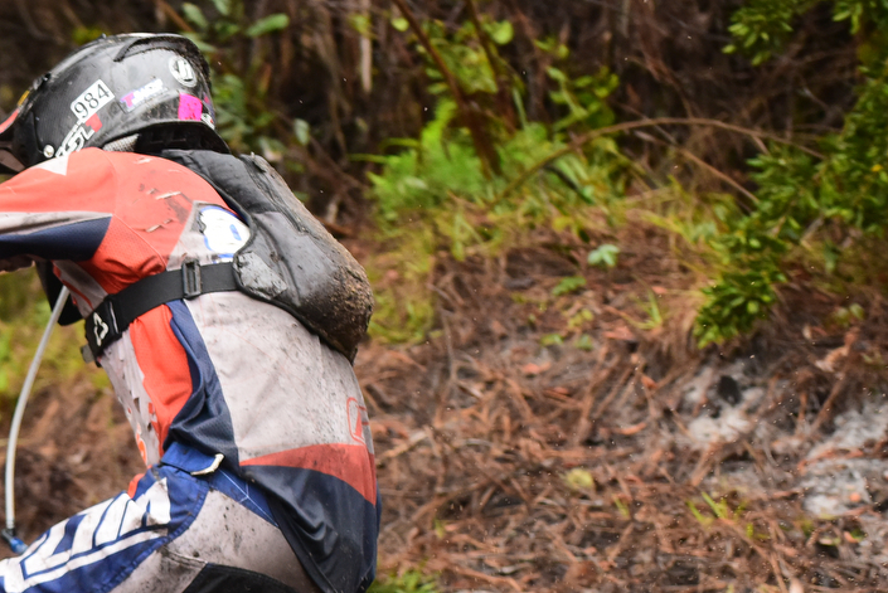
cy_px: 720
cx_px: -100
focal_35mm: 337
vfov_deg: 4.1
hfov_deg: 6.1
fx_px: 8317
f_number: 3.2
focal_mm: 116
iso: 1600
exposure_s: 1/1000
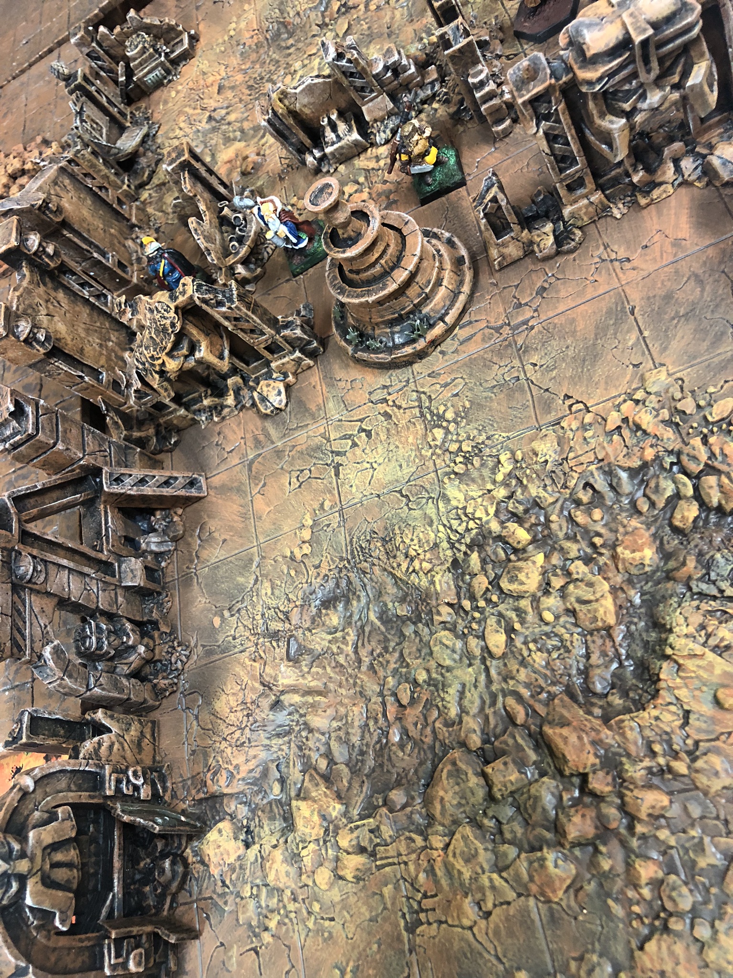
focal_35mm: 28
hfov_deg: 49.7
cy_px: 489
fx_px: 791
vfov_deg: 63.4
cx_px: 366
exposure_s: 1/13
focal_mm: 3.99
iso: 100
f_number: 1.8
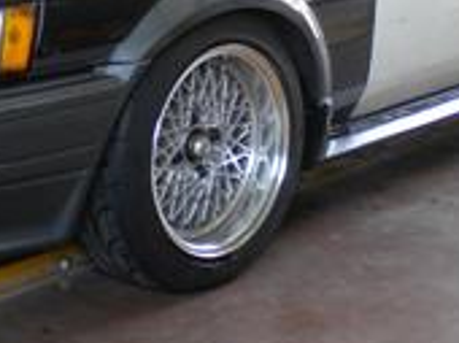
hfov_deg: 19.1
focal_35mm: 103
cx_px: 178
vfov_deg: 14.1
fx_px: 1364
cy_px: -18
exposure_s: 1/62.5
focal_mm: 6.3
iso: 195
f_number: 3.1
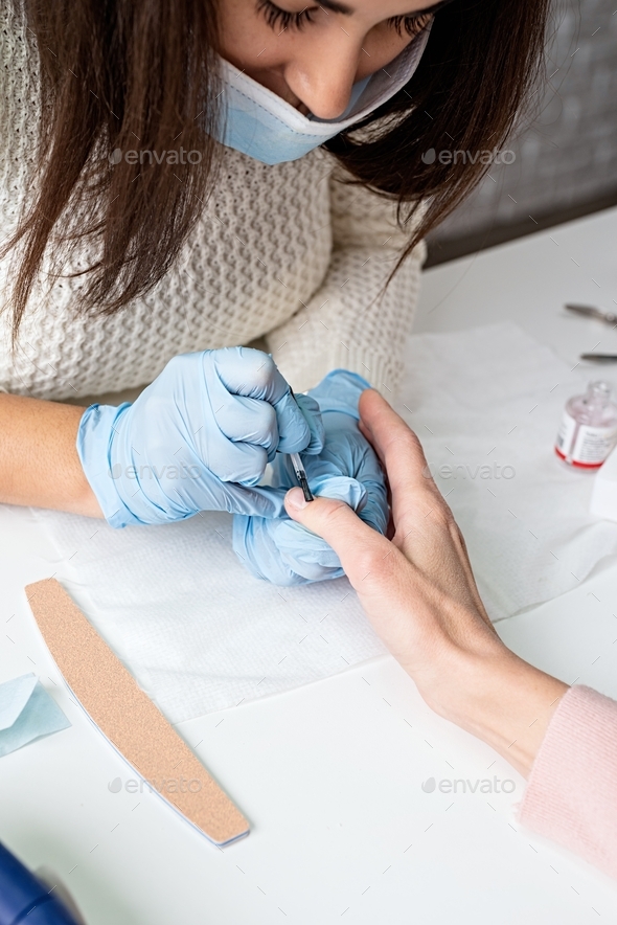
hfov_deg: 27.0
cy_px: 462
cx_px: 308
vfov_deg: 39.6
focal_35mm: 50
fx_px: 1284
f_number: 2.5
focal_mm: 50
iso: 320
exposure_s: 1/125
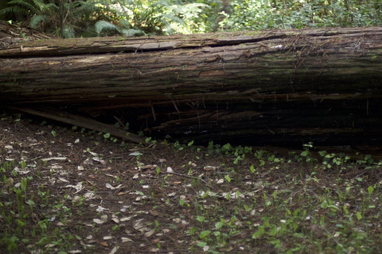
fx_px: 817
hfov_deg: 26.3
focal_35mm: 77
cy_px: 84
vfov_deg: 17.7
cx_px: 222
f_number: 1.4
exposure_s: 1/250
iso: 400
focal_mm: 50
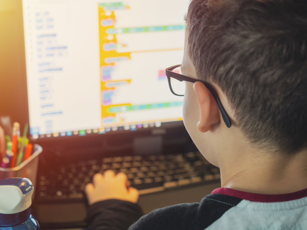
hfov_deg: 28.6
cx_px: 154
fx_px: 603
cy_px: 115
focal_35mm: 68
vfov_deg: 21.6
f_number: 2.8
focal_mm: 34
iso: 200
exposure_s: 1/15
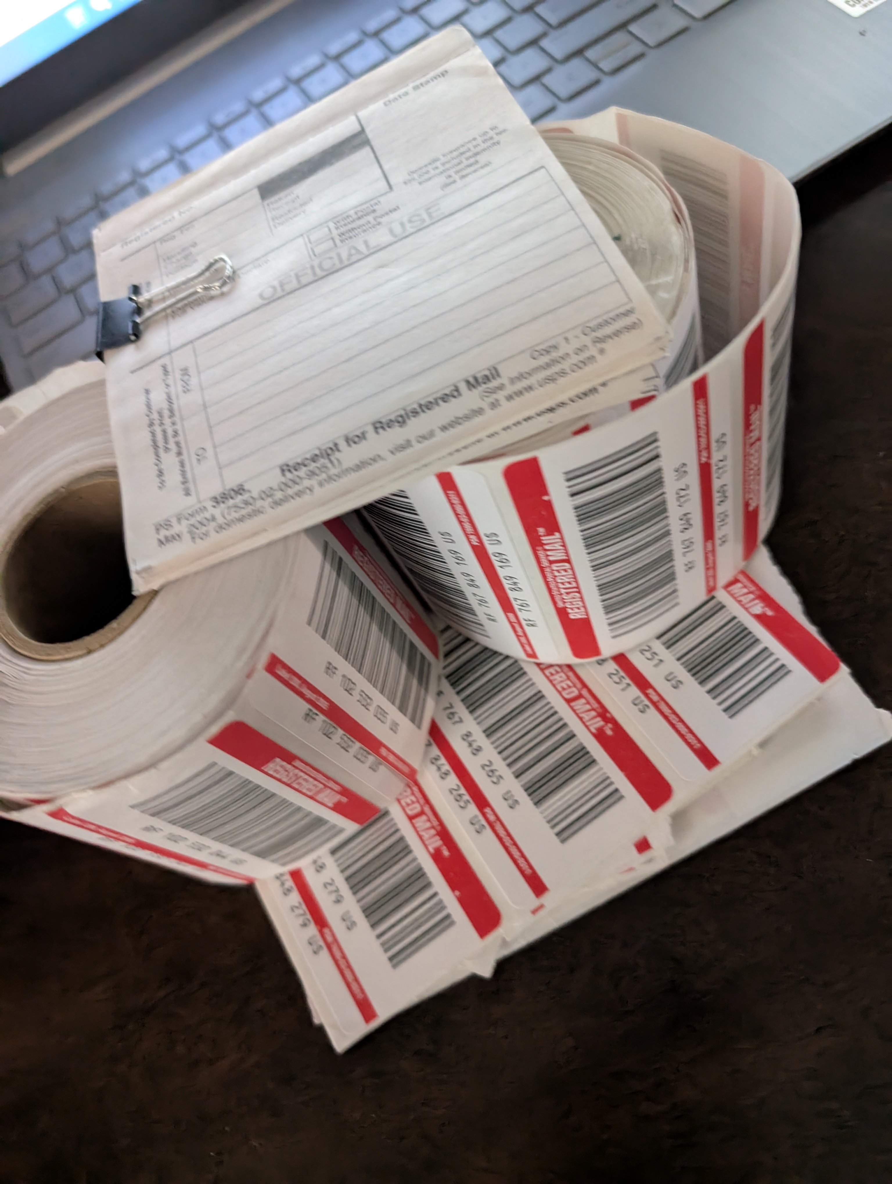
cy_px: 592
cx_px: 446
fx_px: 823
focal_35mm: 24
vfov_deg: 71.5
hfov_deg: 56.9
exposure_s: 1/20.6
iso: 1780
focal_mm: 6.9
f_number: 1.68
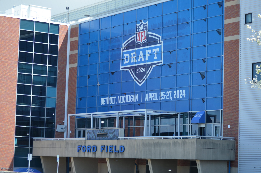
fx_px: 680
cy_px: 86
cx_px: 131
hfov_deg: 21.7
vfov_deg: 14.5
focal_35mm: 94
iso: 280
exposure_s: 1/500
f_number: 5.6
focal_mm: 62
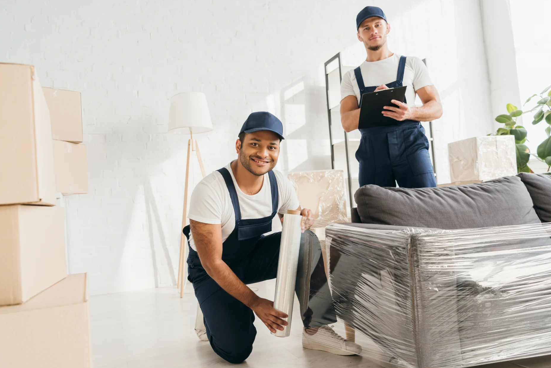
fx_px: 459
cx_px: 268
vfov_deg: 43.6
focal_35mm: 30
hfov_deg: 61.9
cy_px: 187
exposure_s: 1/160
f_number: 4
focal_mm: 29
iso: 250
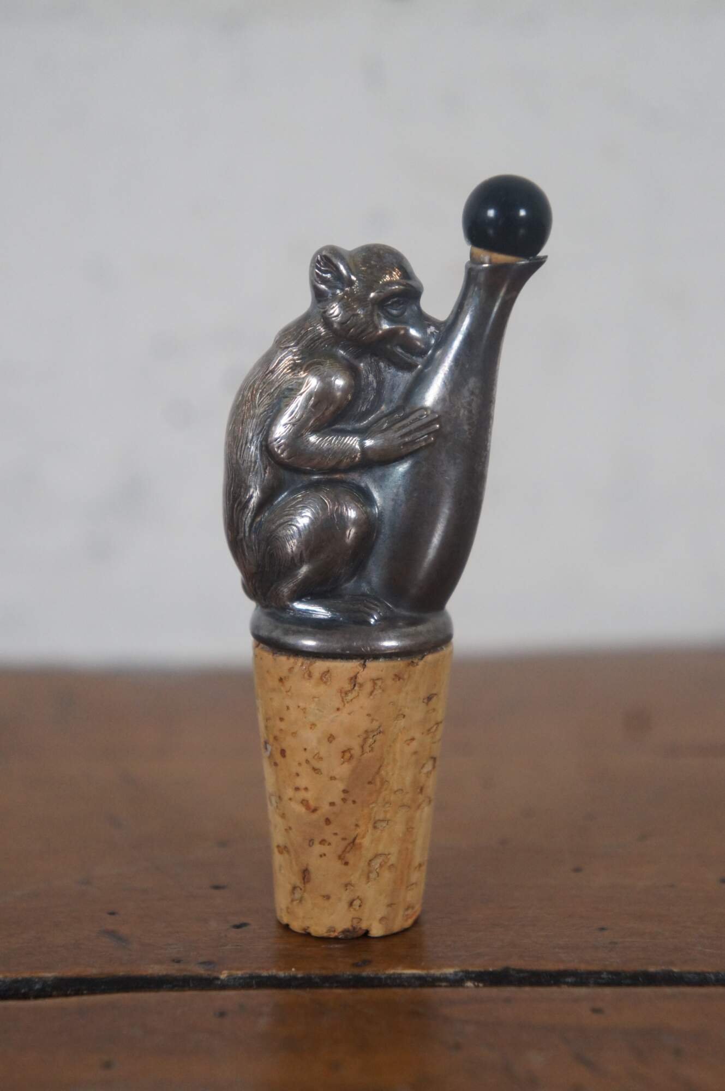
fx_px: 2498
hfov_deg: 16.5
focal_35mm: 82
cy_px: 546
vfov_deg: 24.6
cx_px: 362
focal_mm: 55
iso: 1600
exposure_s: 1/80
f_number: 5.6
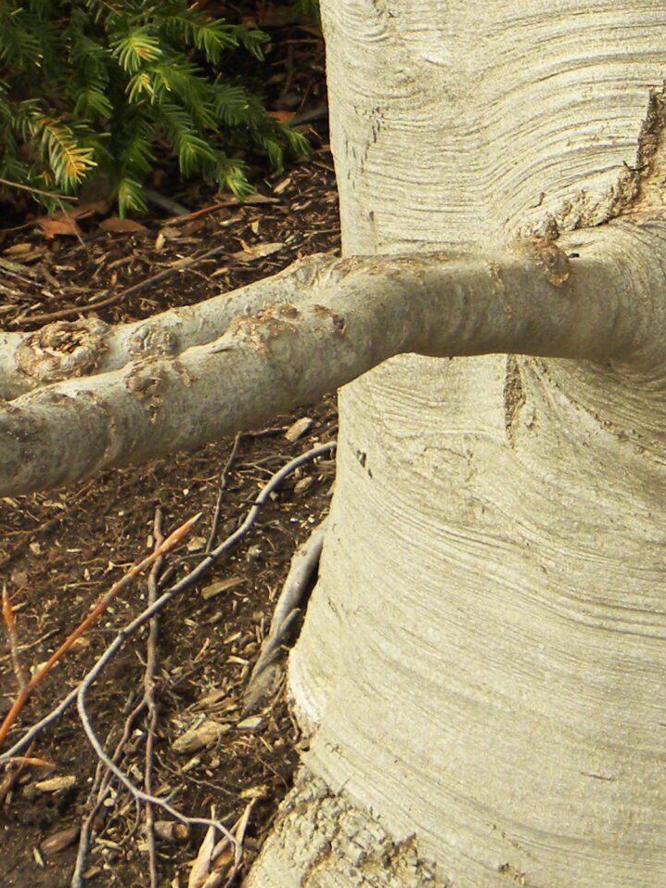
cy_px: -51
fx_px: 3155
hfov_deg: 11.8
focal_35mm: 123
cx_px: 800
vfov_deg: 15.6
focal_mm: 8.2
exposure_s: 1/120
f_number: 3.2
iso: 64
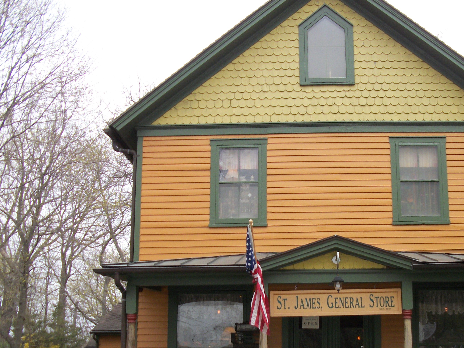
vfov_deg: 28.6
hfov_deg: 38.0
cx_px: 288
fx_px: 670
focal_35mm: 50
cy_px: 270
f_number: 2.9
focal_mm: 5.7
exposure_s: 1/250
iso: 80
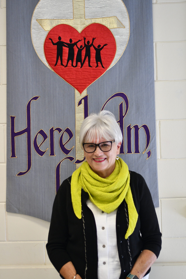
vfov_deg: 33.4
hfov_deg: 22.6
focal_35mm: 60
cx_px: 93
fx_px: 465
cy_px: 140
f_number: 2.8
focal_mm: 40
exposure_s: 1/200
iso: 800
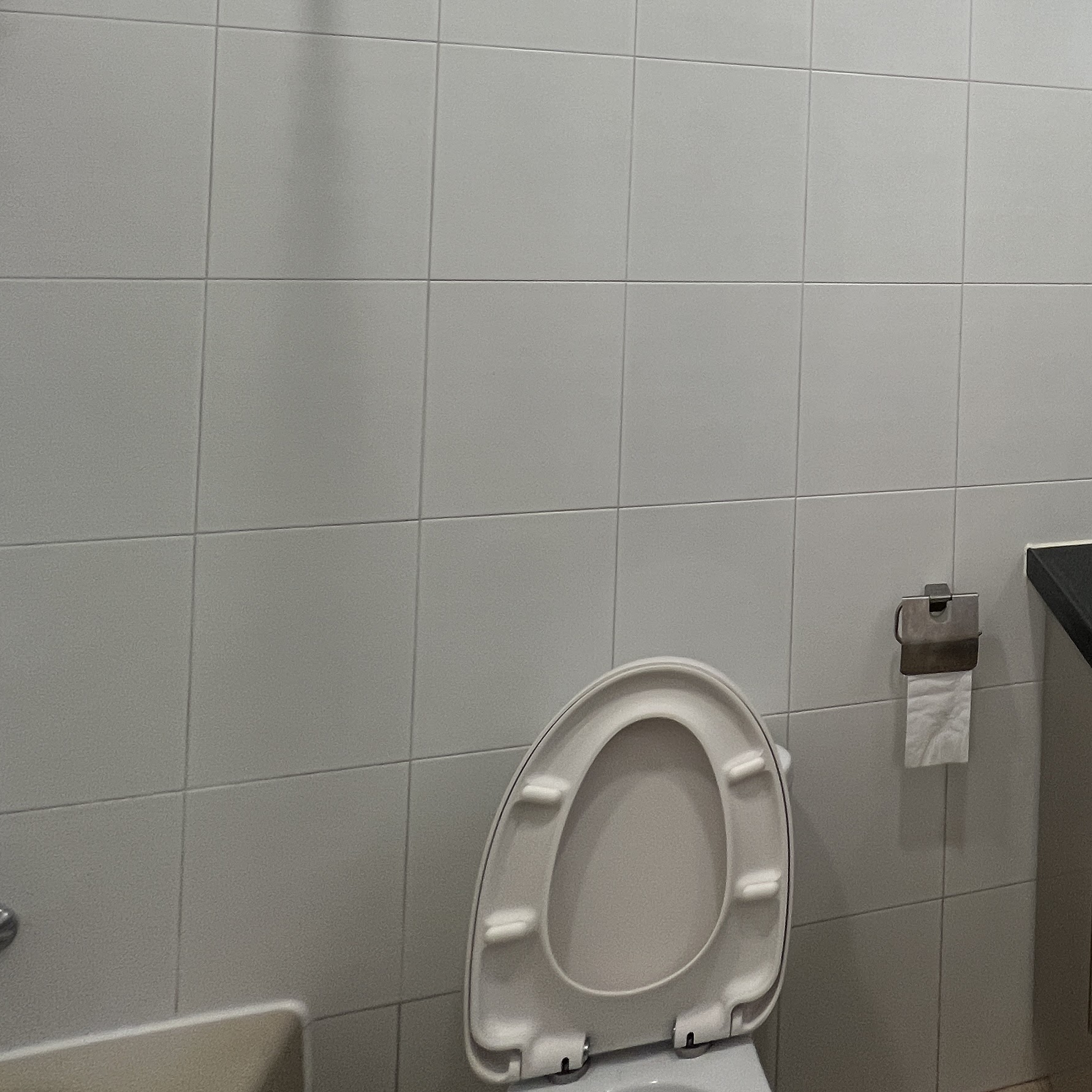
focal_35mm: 26
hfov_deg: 48.9
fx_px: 928
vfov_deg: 56.0
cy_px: 199
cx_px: 1113
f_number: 1.8
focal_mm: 1.57
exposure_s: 1/100
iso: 64
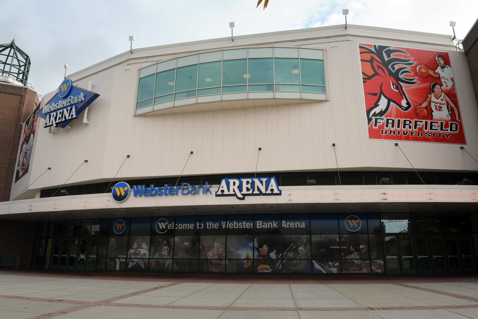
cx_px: 239
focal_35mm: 24
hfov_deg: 73.7
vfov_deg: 53.1
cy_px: 160
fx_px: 319
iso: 200
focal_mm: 24
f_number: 10
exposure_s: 1/250
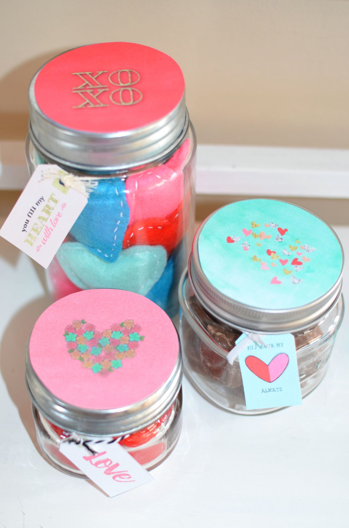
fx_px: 767
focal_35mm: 52
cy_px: 264
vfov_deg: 37.9
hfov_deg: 25.6
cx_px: 174
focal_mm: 35
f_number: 2.8
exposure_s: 1/60
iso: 400
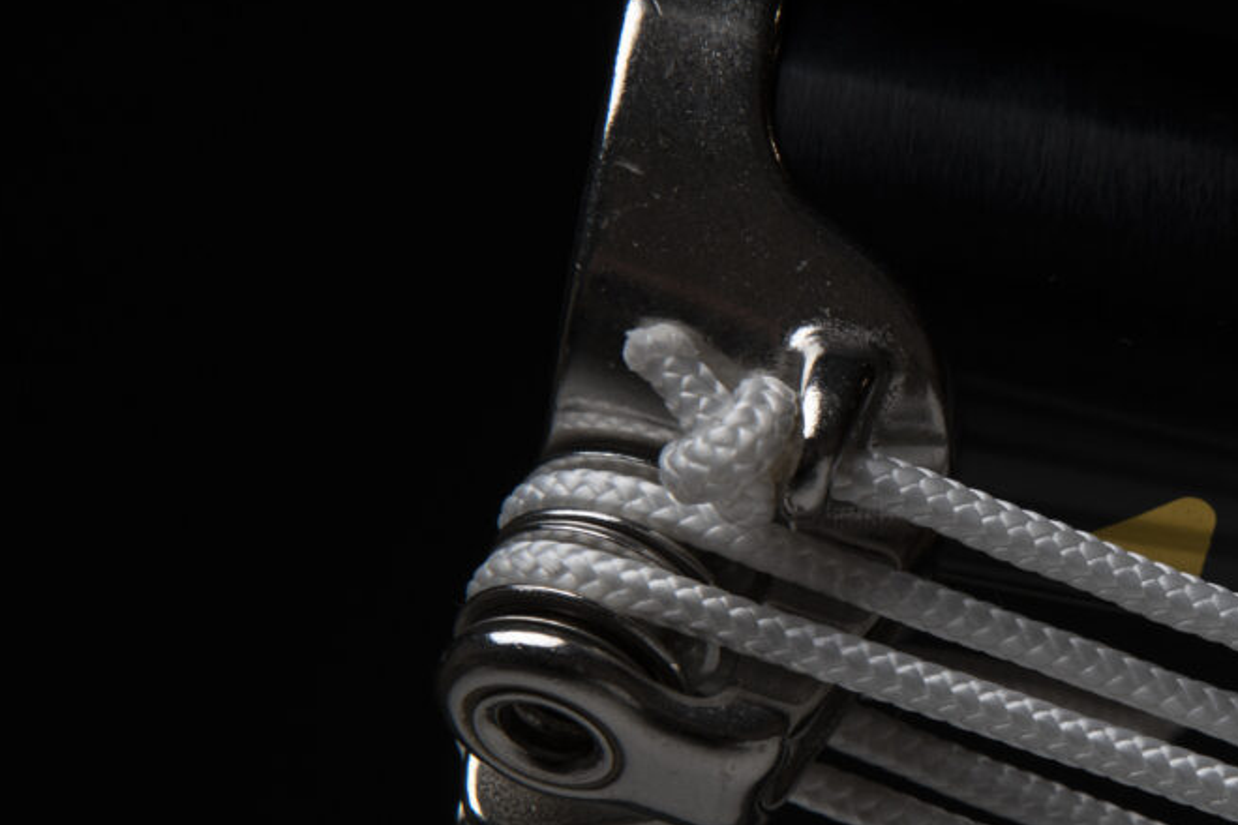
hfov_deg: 12.4
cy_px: 499
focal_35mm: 163
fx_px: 5605
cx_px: 1337
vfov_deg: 8.4
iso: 100
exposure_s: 1/160
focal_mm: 70
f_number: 10
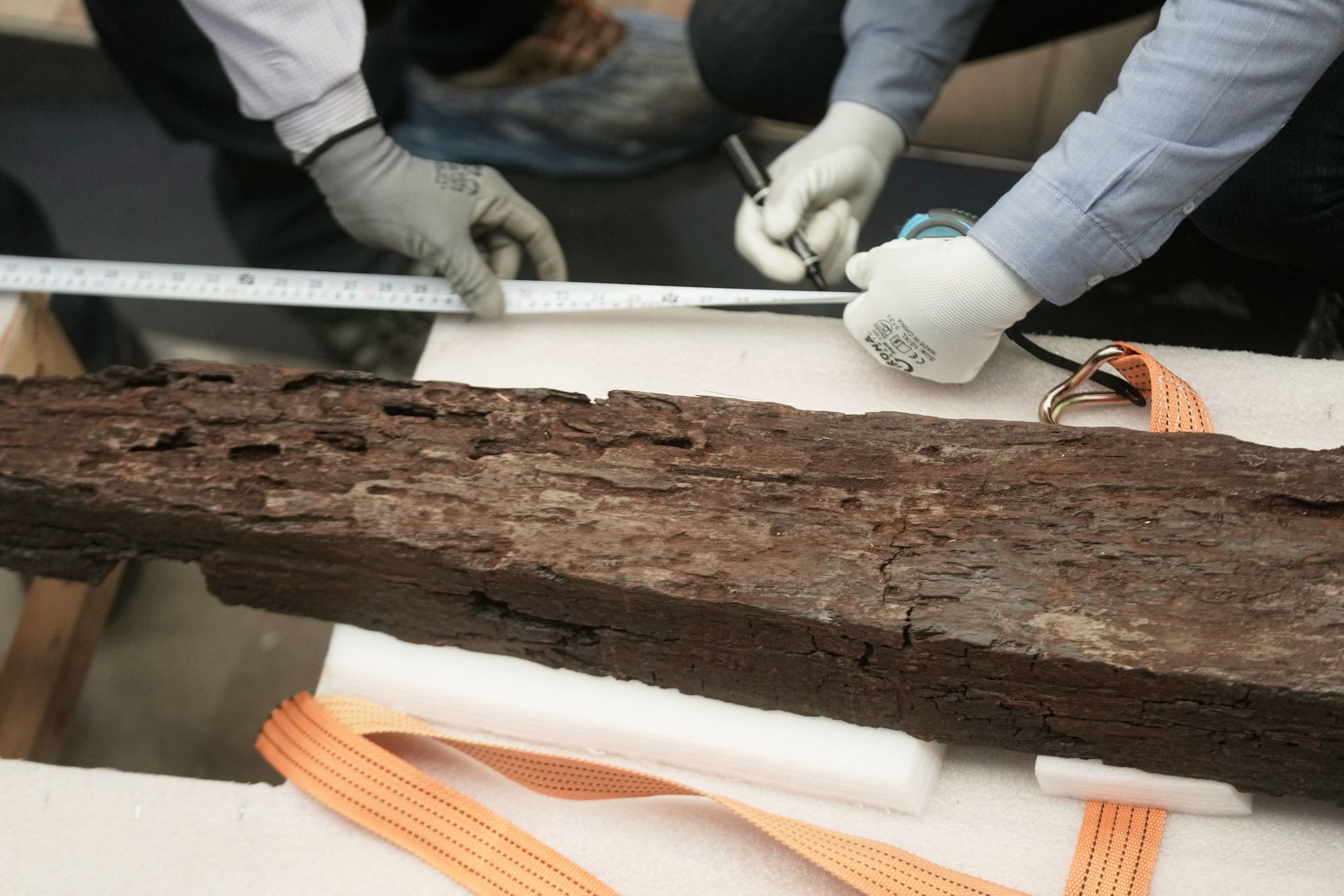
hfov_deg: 18.9
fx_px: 4031
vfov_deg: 12.7
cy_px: 448
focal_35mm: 108
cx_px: 672
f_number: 2.8
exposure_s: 1/320
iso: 1600
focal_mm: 108
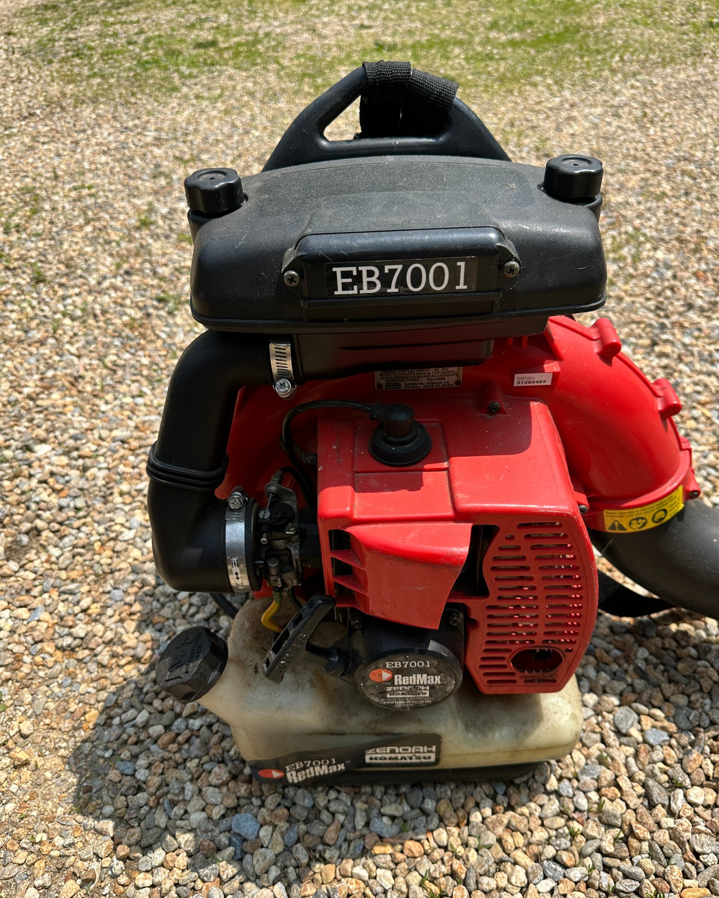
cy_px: 477
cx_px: 371
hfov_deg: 54.9
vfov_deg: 66.0
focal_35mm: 26
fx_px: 691
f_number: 1.78
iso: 80
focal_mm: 6.86
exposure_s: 1/2525
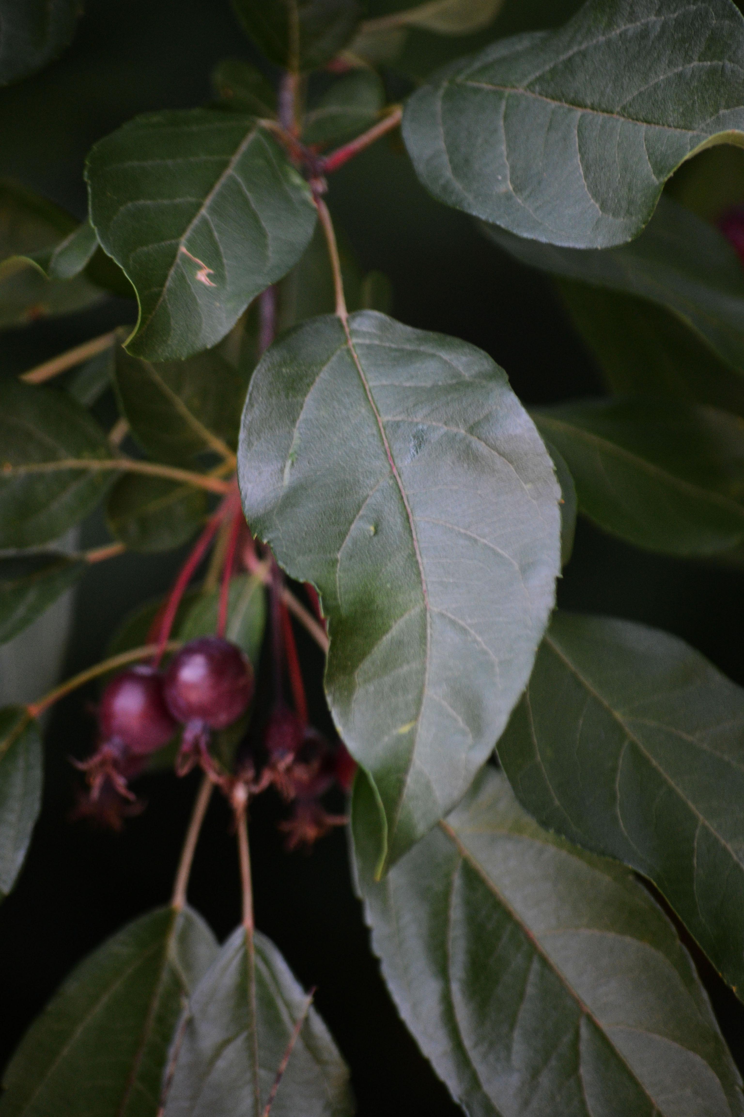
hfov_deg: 5.6
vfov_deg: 8.3
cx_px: 372
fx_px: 7672
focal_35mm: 248
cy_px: 558
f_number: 5.6
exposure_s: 1/160
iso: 640
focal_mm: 165
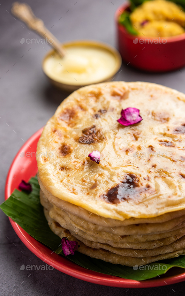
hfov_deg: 18.9
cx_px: 92
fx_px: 557
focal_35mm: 69
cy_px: 151
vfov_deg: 29.8
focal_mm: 60
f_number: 5
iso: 100
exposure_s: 1/125
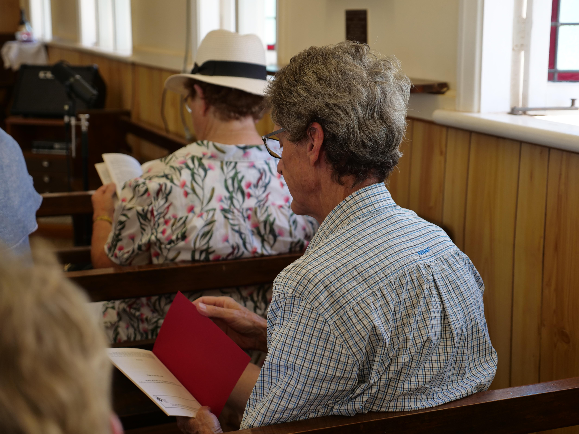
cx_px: 290
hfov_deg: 32.2
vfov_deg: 24.4
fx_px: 1004
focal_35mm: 60
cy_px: 217
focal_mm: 30
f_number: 2.8
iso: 200
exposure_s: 1/100
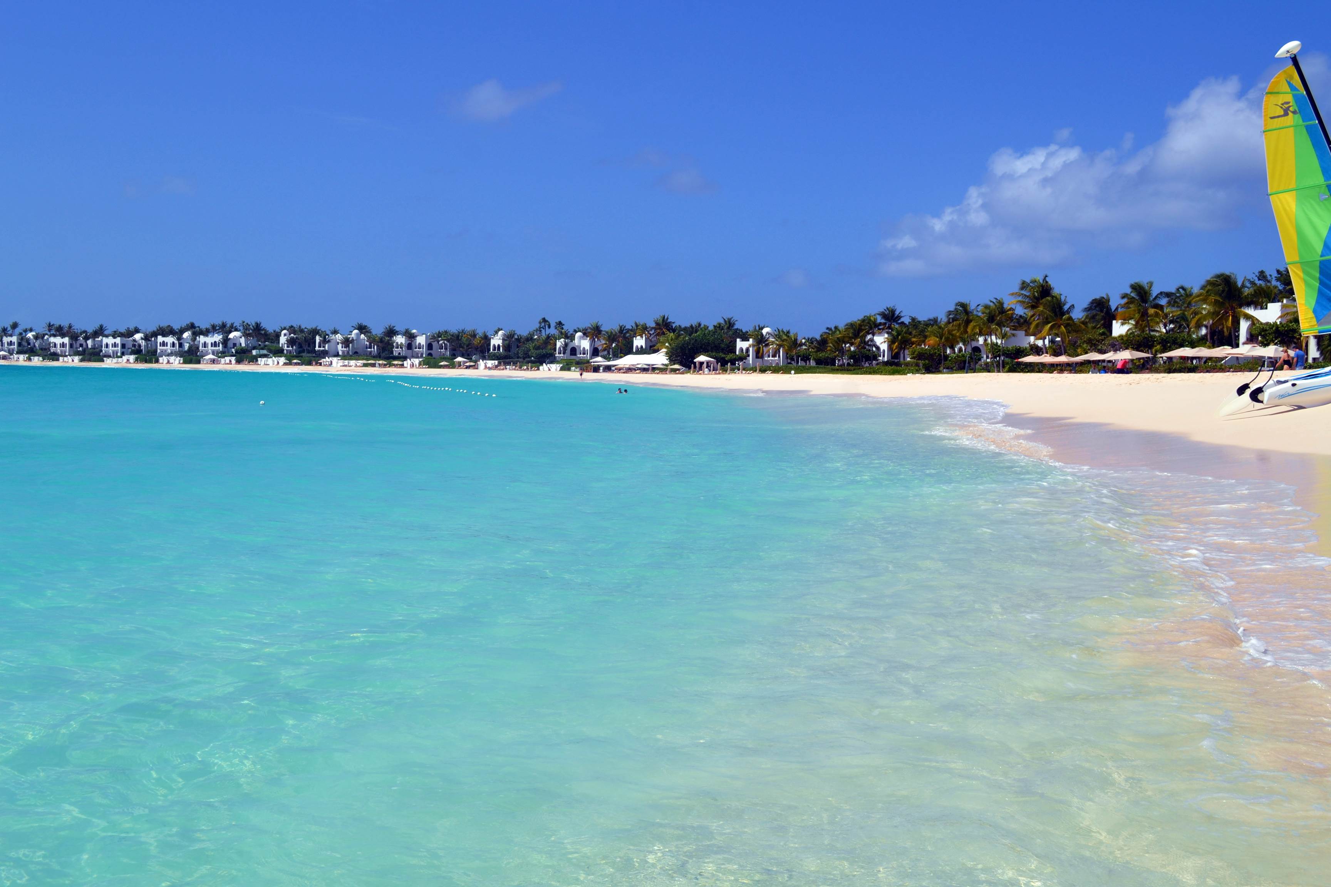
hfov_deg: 53.1
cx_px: 666
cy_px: 444
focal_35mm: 36
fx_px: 1331
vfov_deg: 36.9
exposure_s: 1/400
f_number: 10
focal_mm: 24
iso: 100
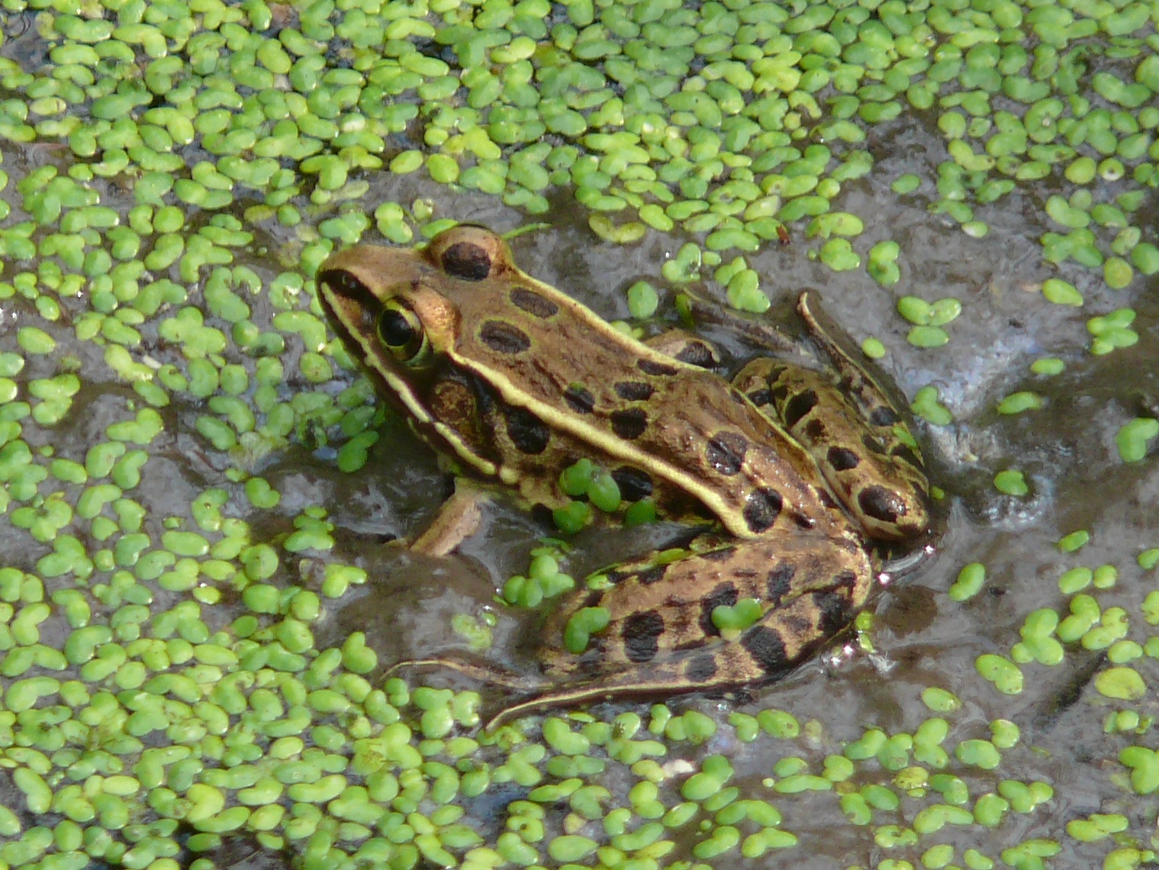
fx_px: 14066
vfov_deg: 3.5
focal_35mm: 420
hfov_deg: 4.7
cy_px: 435
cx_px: 580
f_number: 4
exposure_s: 1/160
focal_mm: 88.8
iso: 100
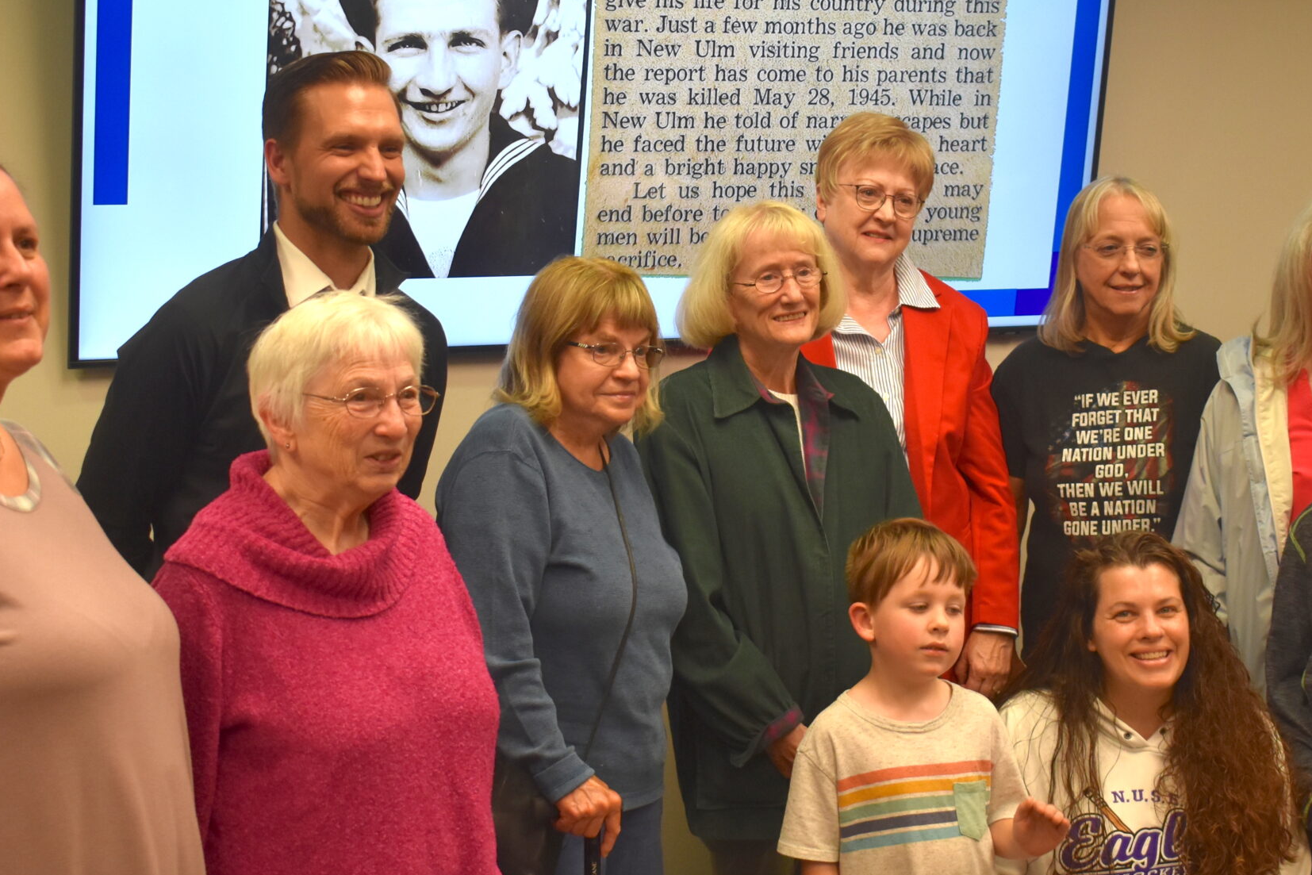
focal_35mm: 65
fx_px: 2369
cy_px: 339
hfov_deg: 30.9
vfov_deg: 20.9
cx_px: 730
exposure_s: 1/160
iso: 800
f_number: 4.2
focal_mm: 28
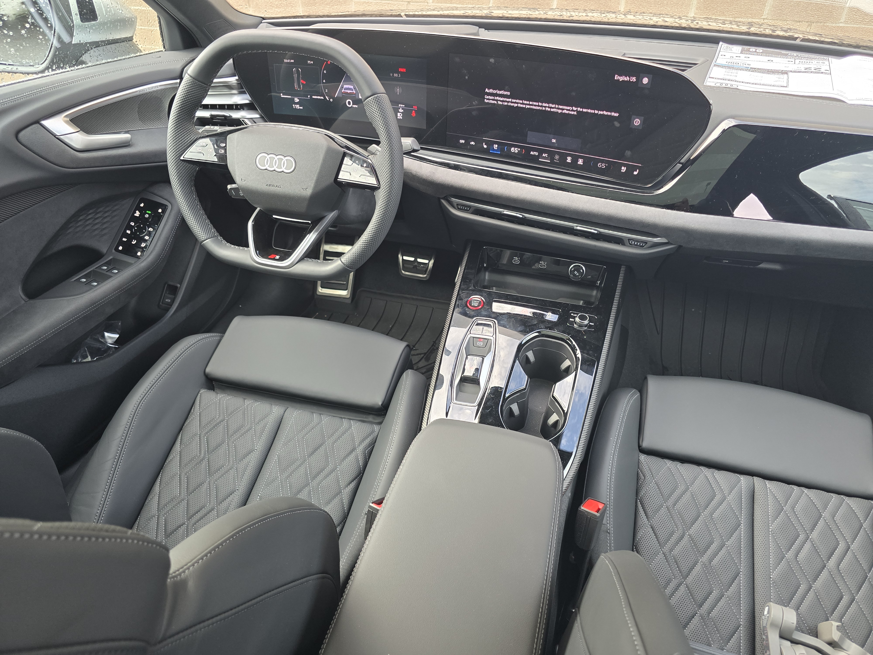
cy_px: 328
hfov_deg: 73.9
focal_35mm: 23
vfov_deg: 58.9
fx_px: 580
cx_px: 436
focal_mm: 6.3
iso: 125
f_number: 1.7
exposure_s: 1/180
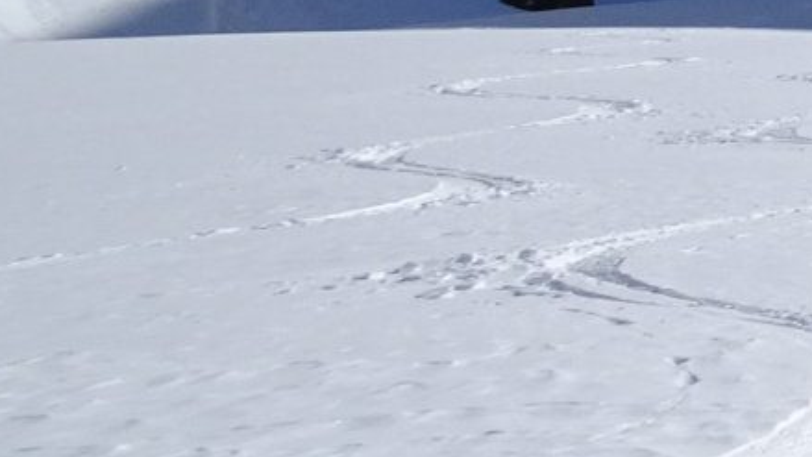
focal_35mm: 134
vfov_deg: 8.8
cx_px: 1970
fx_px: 2885
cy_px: -229
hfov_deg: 12.5
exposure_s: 1/2000
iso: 80
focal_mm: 4.1
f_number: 3.5
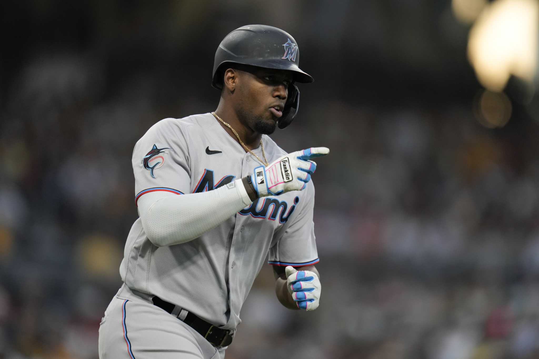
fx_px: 5988
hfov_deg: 5.2
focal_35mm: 400
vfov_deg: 3.4
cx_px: 270
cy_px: 180
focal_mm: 400
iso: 1600
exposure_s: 1/2000
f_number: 2.8
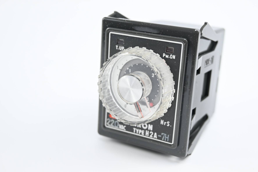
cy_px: 85
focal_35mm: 50
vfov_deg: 26.8
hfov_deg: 39.2
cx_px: 153
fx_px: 361
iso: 100
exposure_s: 1/40
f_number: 4.5
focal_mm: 27.5
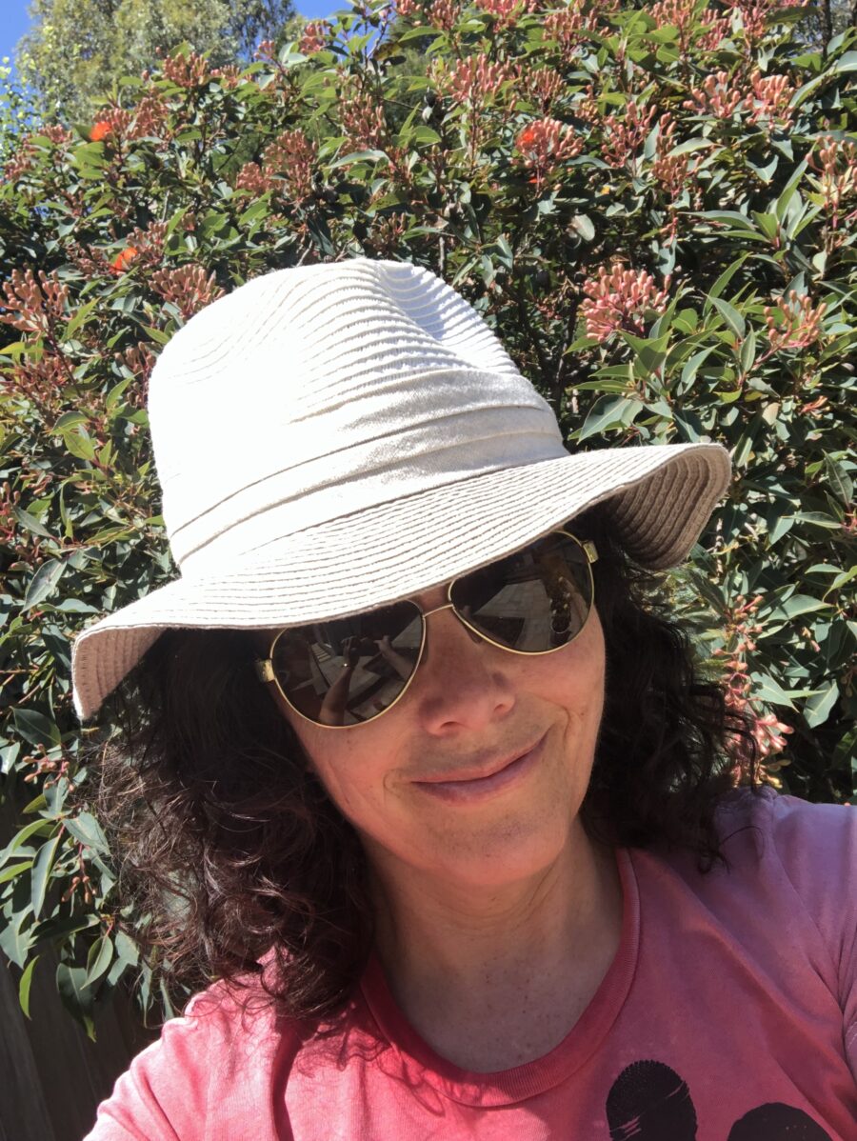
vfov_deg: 56.8
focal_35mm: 32
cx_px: 428
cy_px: 570
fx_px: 1055
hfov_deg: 44.2
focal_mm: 2.87
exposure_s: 1/430
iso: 20
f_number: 2.2
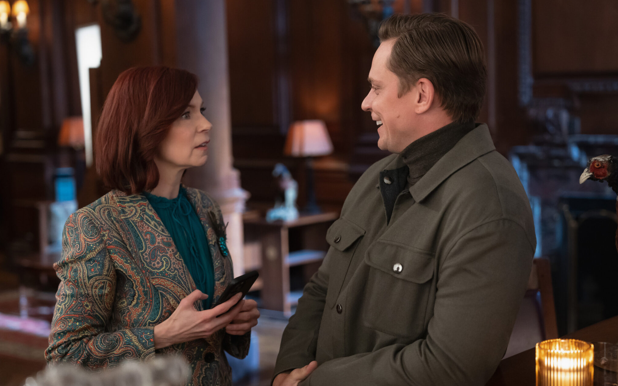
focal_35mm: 69
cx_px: 311
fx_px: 1162
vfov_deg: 18.9
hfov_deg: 29.8
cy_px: 205
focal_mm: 67
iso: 4000
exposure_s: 1/160
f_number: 3.2
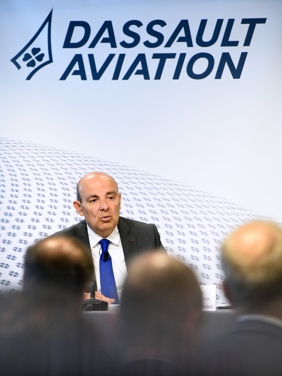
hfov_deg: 5.1
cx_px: 109
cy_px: 188
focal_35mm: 289
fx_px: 3140
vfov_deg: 6.9
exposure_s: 1/125
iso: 2000
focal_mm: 200
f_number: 3.5
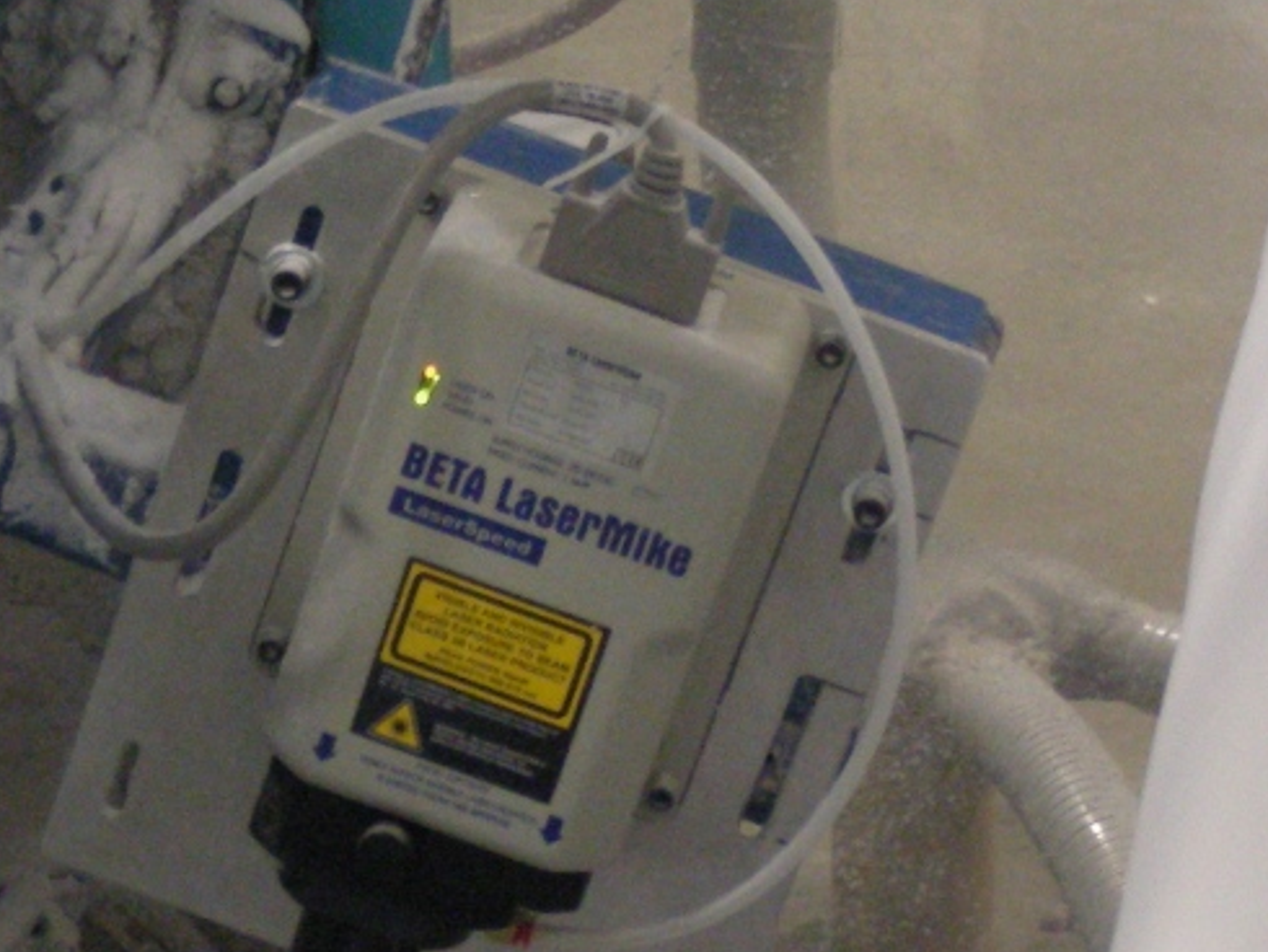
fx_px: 6780
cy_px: 766
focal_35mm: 185
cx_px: 413
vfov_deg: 8.0
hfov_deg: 10.7
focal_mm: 11.7
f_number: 3.5
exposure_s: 1/8
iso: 268
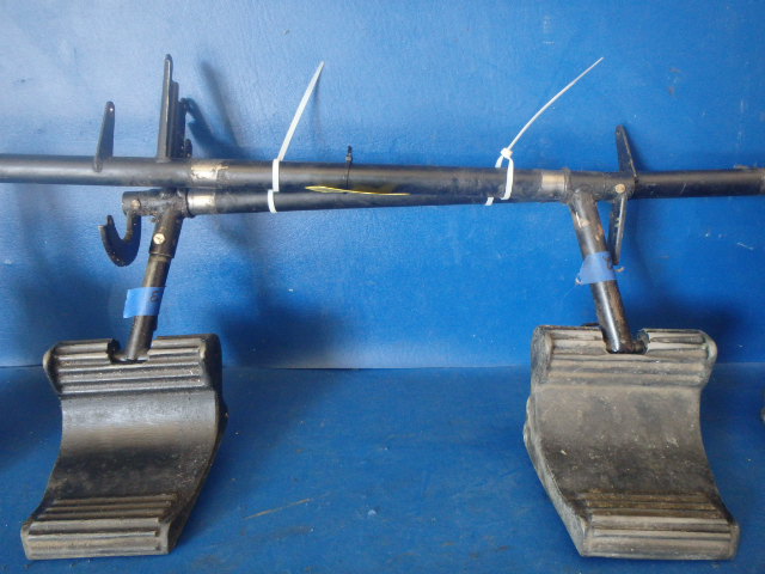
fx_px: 619
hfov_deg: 63.4
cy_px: 287
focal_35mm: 28
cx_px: 382
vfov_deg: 49.7
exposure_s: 1/30
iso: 500
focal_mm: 5
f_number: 3.9
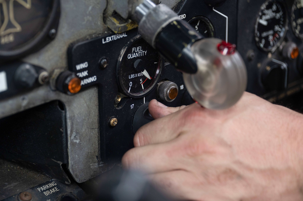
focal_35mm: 105
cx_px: 152
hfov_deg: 19.5
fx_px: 883
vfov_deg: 13.0
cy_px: 100
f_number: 5.3
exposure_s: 1/60
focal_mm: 105
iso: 1000
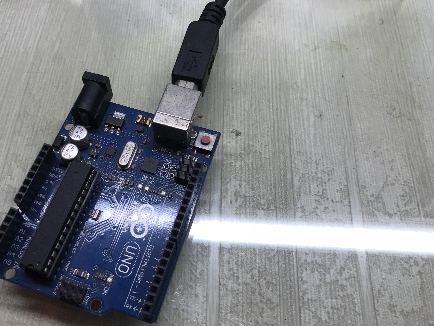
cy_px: 164
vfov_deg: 41.8
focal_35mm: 34
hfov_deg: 53.6
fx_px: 426
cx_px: 172
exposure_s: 1/50
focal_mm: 3.99
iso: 32
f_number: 1.8
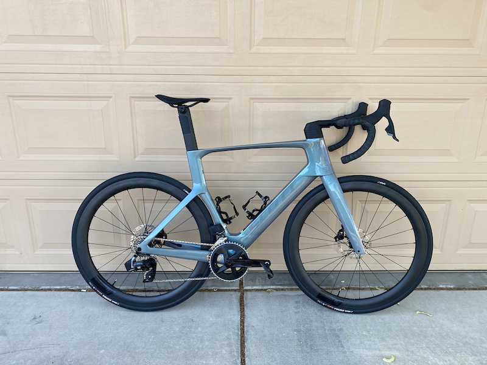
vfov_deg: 53.1
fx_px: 366
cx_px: 244
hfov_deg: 67.3
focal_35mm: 26
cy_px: 182
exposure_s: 1/123
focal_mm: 4.25
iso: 32
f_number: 1.8
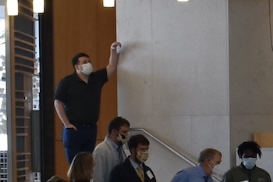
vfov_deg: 5.9
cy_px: 211
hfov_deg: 8.6
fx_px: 1748
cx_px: 459
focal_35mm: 231
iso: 400
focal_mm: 21
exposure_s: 1/60
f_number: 4
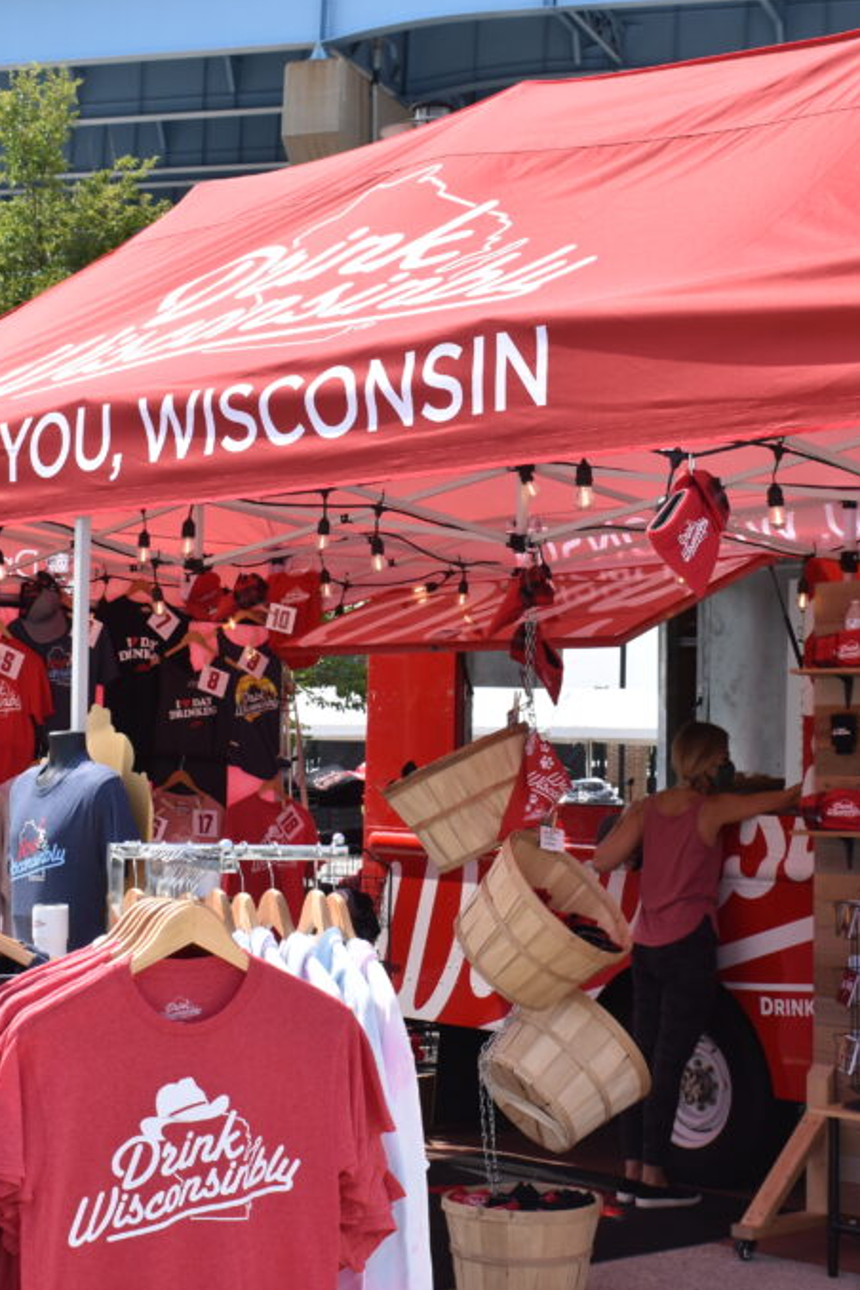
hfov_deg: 20.7
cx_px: 369
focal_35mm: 66
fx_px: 2356
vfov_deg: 30.6
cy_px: 644
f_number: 10
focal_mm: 29
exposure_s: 1/400
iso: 200
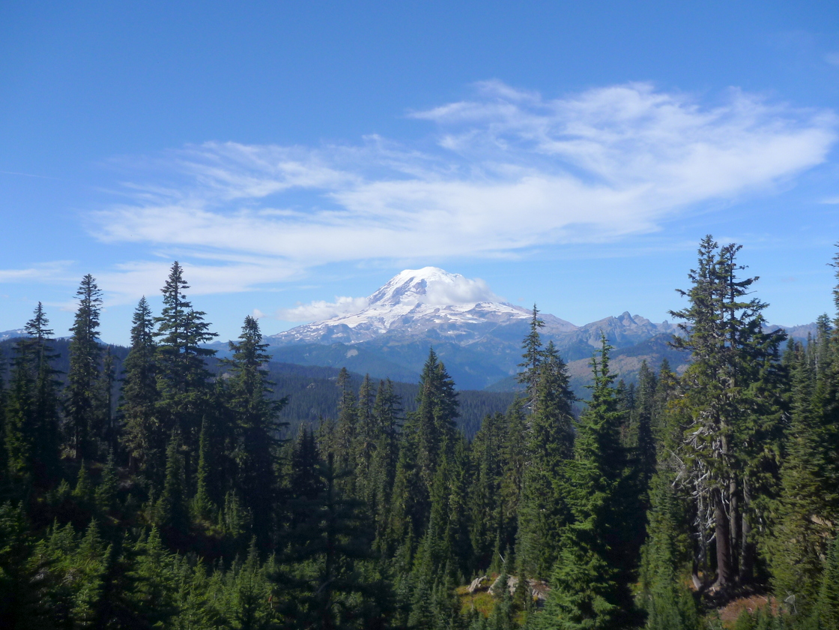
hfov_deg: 60.0
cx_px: 425
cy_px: 293
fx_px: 727
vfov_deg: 46.8
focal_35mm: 30
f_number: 3.3
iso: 80
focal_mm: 4.9
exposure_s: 1/1000
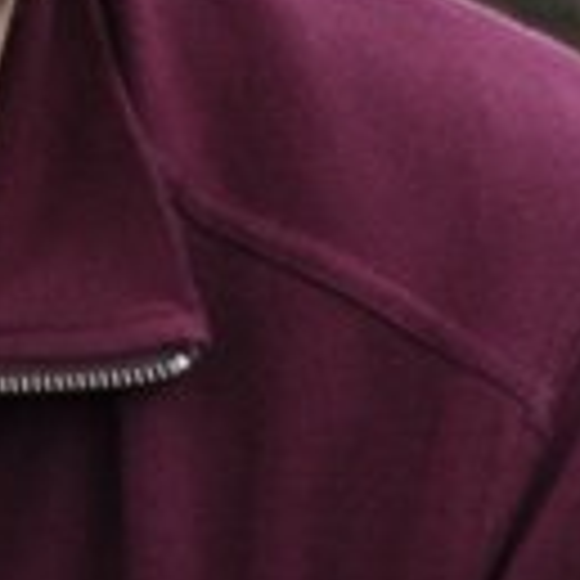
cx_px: -256
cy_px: 688
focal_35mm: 384
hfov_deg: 4.5
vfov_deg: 4.5
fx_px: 7279
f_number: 5
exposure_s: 1/500
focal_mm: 38
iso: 220
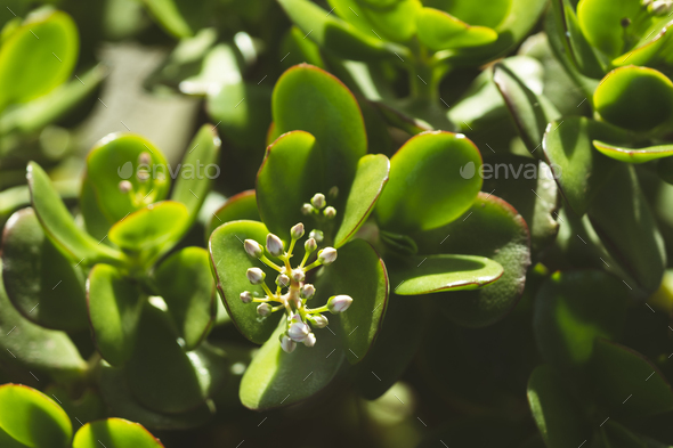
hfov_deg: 17.1
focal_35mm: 120
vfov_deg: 11.4
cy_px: 224
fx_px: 2243
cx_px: 336
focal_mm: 80
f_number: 4
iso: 160
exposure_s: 1/250
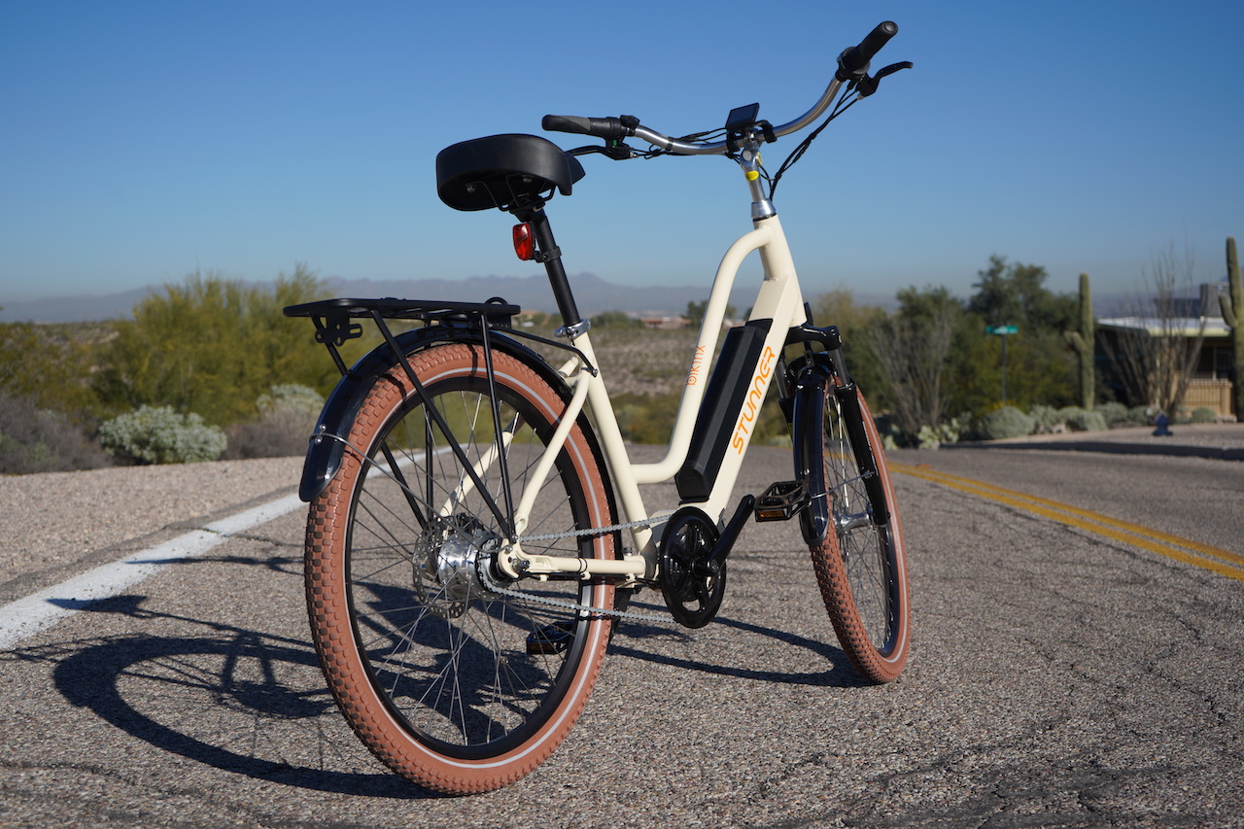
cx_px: 622
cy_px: 414
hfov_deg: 40.3
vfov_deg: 27.5
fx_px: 1693
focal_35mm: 49
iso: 100
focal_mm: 49
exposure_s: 1/1000
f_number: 5.6
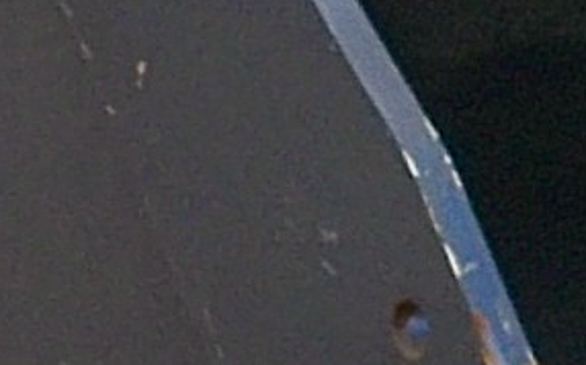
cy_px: -166
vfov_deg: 2.0
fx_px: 10225
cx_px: 729
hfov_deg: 3.3
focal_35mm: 641
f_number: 5.8
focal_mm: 13.5
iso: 100
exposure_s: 1/60
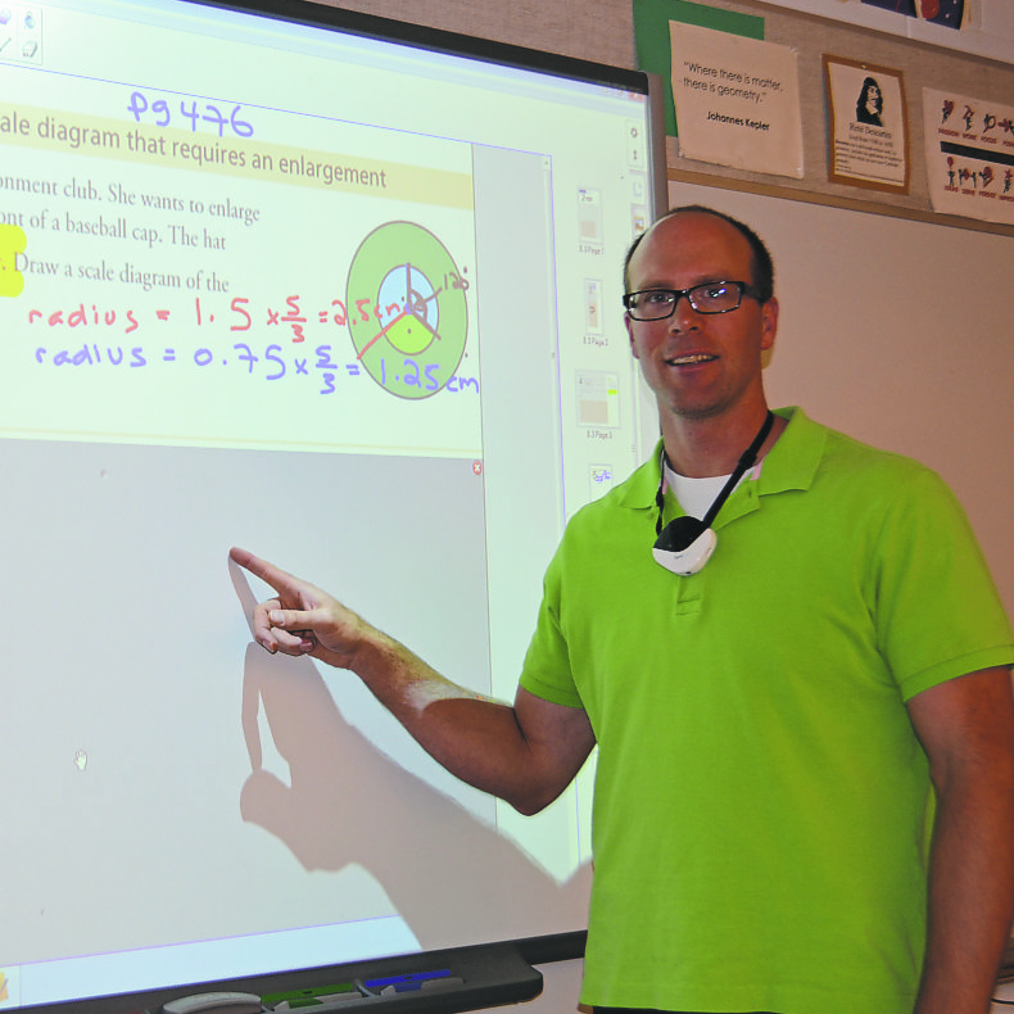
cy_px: 505
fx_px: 1922
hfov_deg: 29.4
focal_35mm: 58
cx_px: 359
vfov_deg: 29.6
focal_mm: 30
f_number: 4.5
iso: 400
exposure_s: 1/60
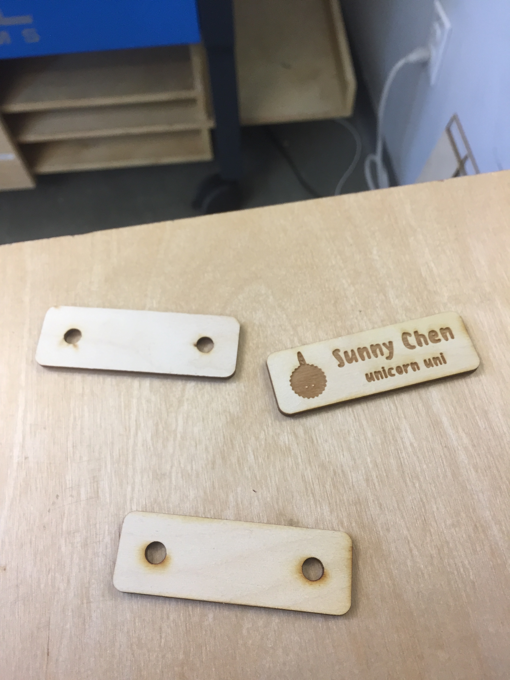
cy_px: 340
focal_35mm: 29
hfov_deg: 48.2
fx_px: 570
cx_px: 255
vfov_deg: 61.7
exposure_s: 1/33
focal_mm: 4.15
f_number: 2.2
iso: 50
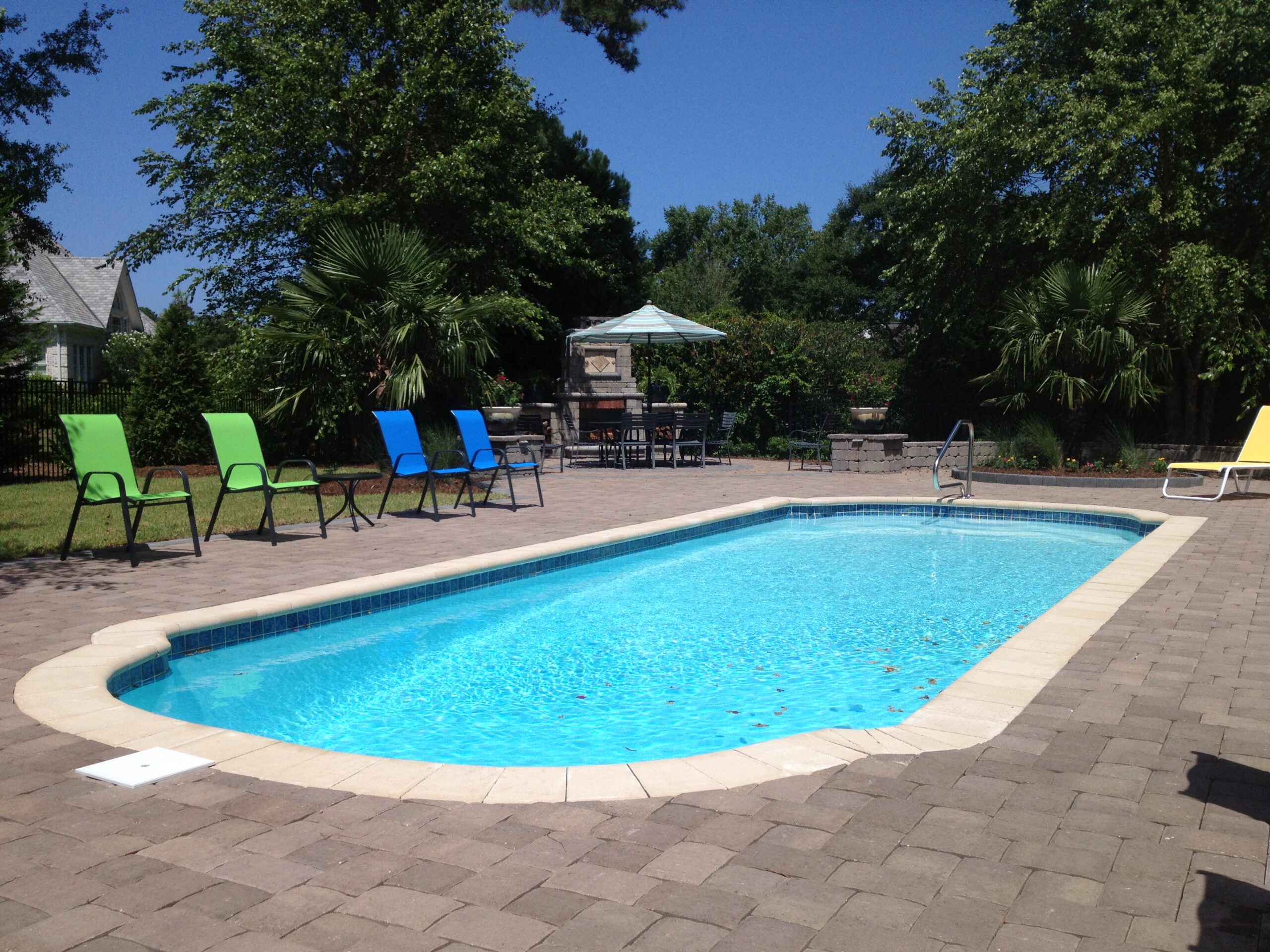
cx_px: 635
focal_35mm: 35
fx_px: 1284
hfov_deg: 52.6
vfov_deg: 40.7
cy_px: 476
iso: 50
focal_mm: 4.28
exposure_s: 1/2762
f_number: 2.4
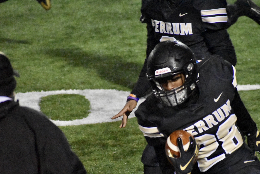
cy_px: 115
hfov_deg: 4.4
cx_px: 155
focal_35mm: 466
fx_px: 3366
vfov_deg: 3.0
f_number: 5.6
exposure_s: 1/800
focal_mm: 220
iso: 12800
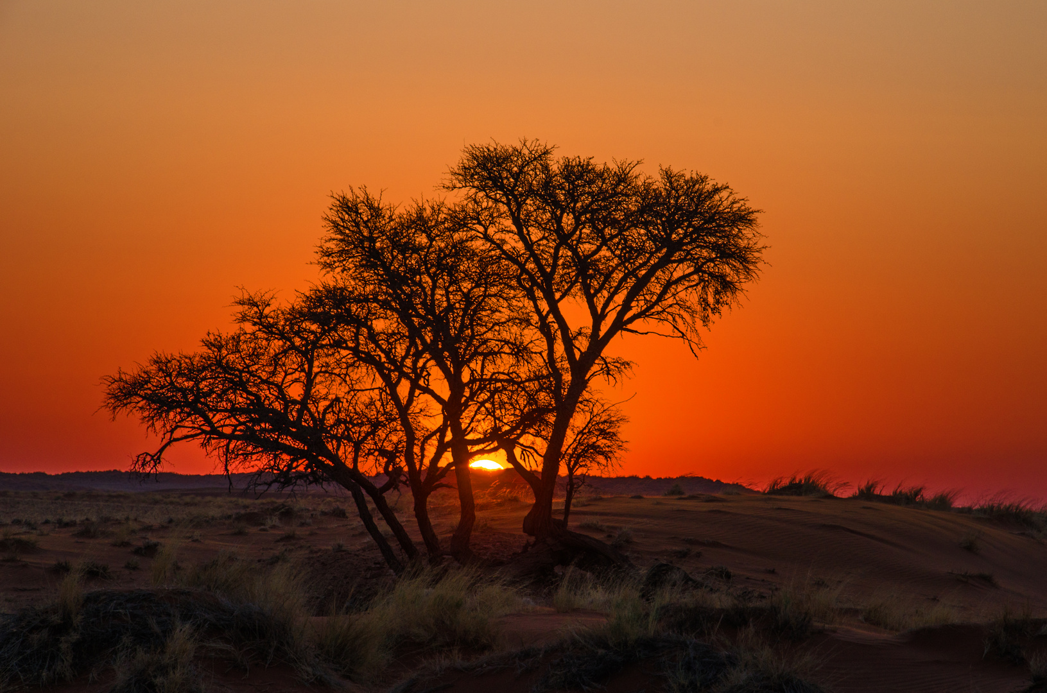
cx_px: 524
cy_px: 346
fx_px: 4788
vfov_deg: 8.3
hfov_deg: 12.5
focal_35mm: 165
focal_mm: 110
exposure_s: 1/160
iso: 100
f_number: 11
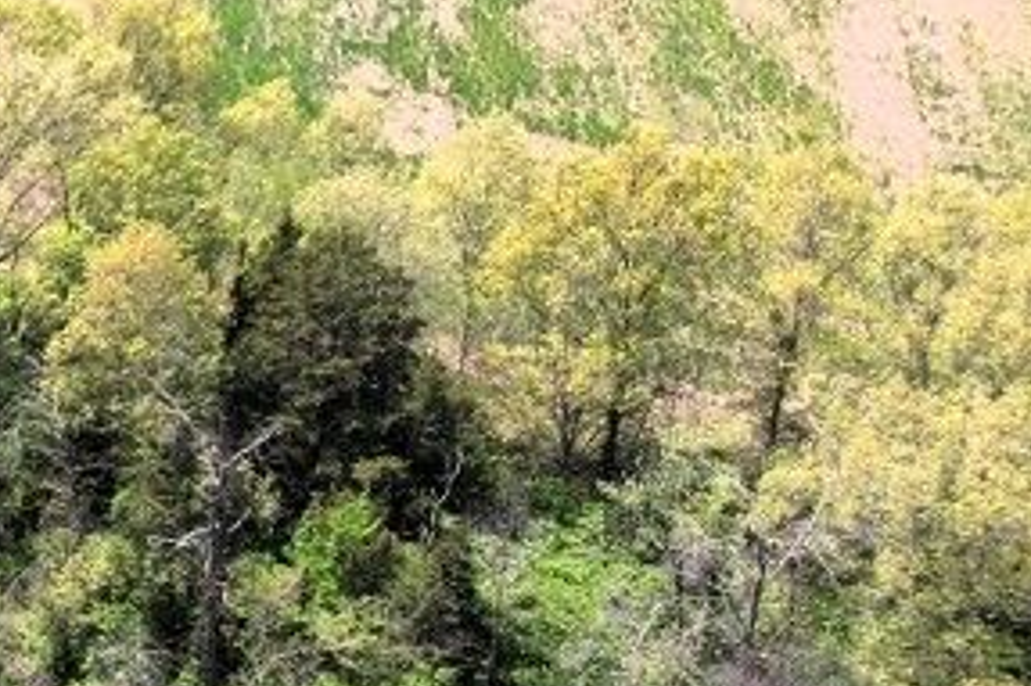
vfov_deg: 11.9
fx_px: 3291
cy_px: 402
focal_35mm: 115
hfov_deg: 16.8
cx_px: -284
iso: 100
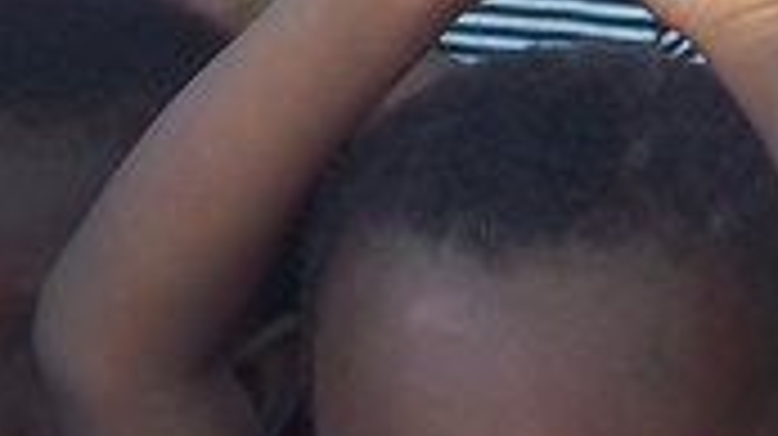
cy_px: -508
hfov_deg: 9.3
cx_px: 499
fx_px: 4782
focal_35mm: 232
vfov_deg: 5.1
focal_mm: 6.5
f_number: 3.1
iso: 80
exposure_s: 1/60
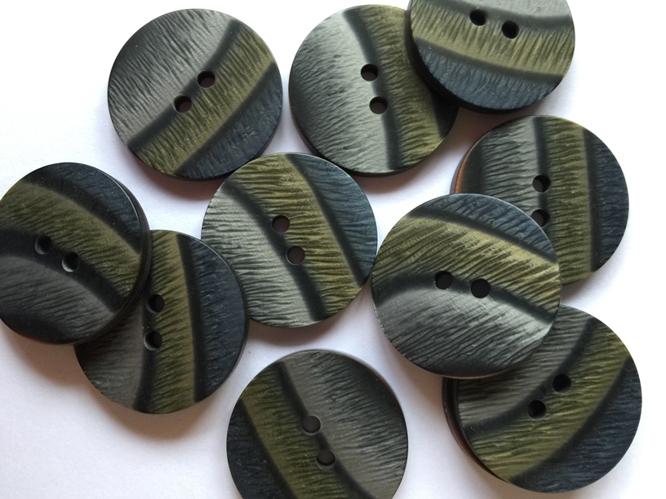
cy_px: 250
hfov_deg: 61.7
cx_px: 333
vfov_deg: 48.2
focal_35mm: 29
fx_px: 558
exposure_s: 1/17
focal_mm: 4.15
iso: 64
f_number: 2.2
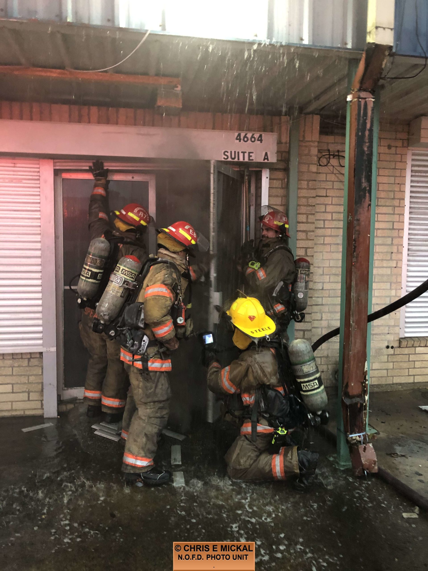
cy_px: 286
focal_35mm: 28
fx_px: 462
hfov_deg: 49.7
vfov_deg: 63.4
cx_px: 214
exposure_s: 1/40
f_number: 1.8
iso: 320
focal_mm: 3.99
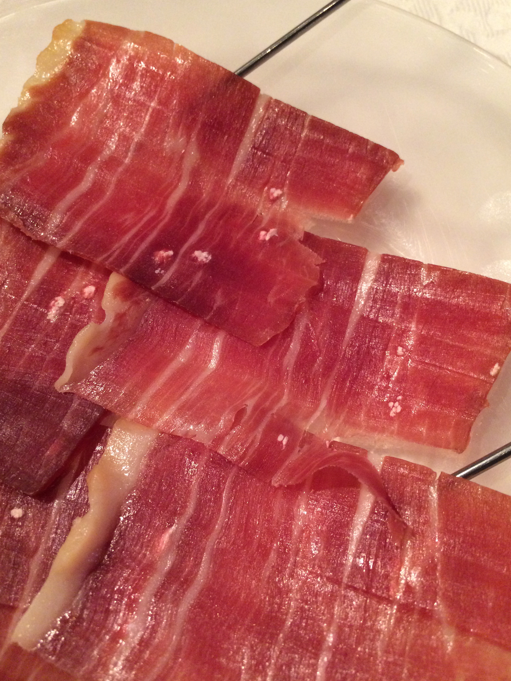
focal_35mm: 31
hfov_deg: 45.4
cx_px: 250
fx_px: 610
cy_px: 337
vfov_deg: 58.4
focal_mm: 4.12
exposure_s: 1/17
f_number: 2.2
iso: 320
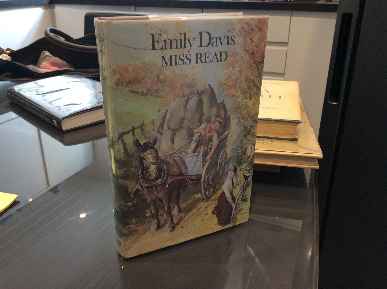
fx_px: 357
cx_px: 194
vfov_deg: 44.1
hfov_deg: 56.9
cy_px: 144
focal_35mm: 32
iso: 80
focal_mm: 3.3
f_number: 2.4
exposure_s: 1/25
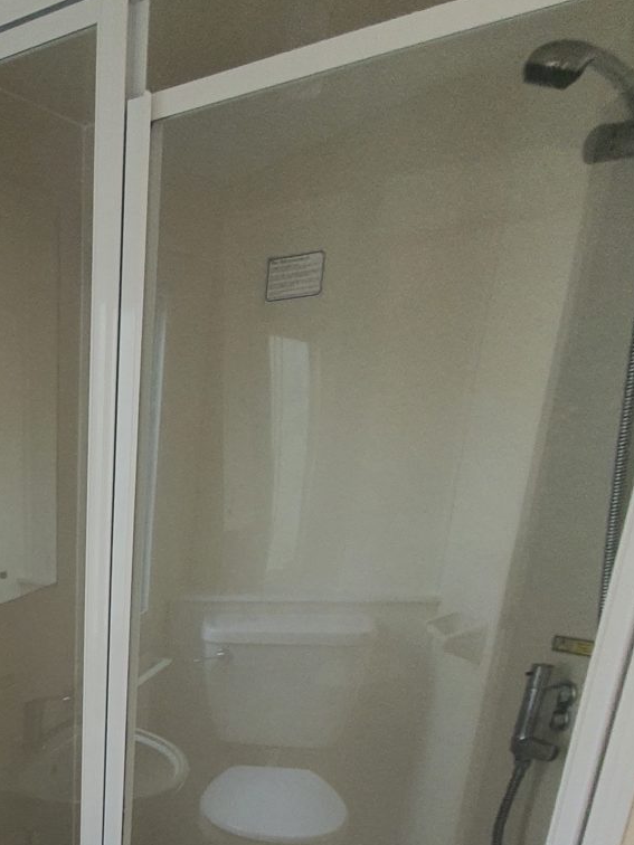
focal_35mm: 33
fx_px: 806
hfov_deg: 34.4
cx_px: -129
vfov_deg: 49.2
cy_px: 763
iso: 50
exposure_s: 1/50
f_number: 2.2
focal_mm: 1.8
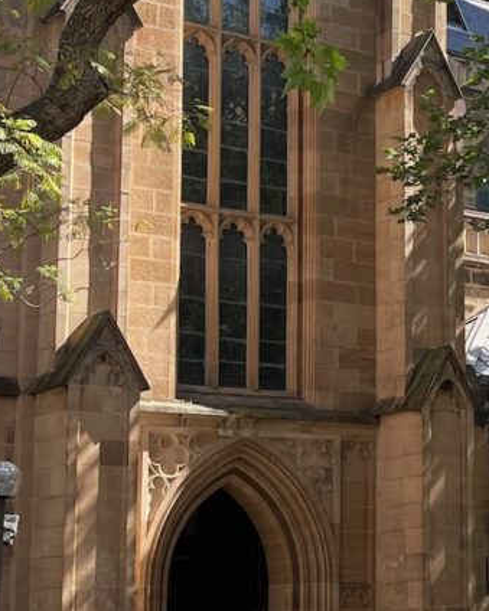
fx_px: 1665
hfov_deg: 16.1
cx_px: 581
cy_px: 281
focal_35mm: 92
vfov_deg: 20.8
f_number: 1.6
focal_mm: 5.1
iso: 32
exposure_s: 1/780
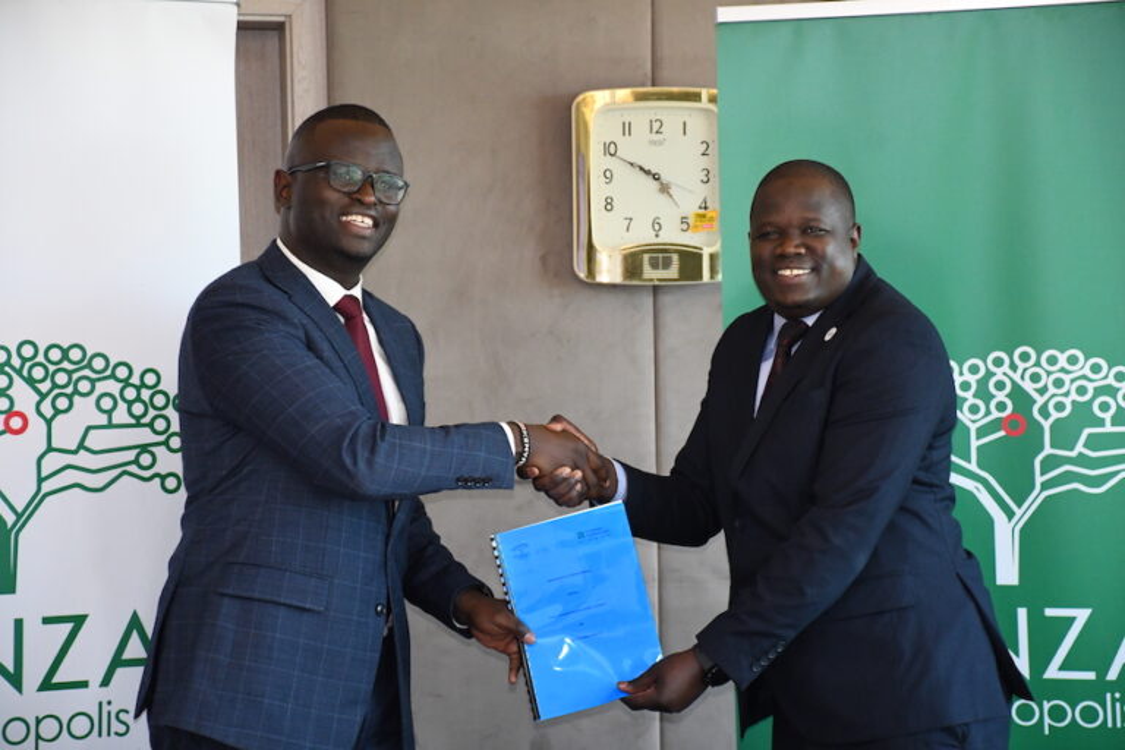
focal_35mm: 127
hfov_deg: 16.1
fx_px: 3968
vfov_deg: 10.8
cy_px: 375
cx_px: 562
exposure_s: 1/250
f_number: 5.3
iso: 4000
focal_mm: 85
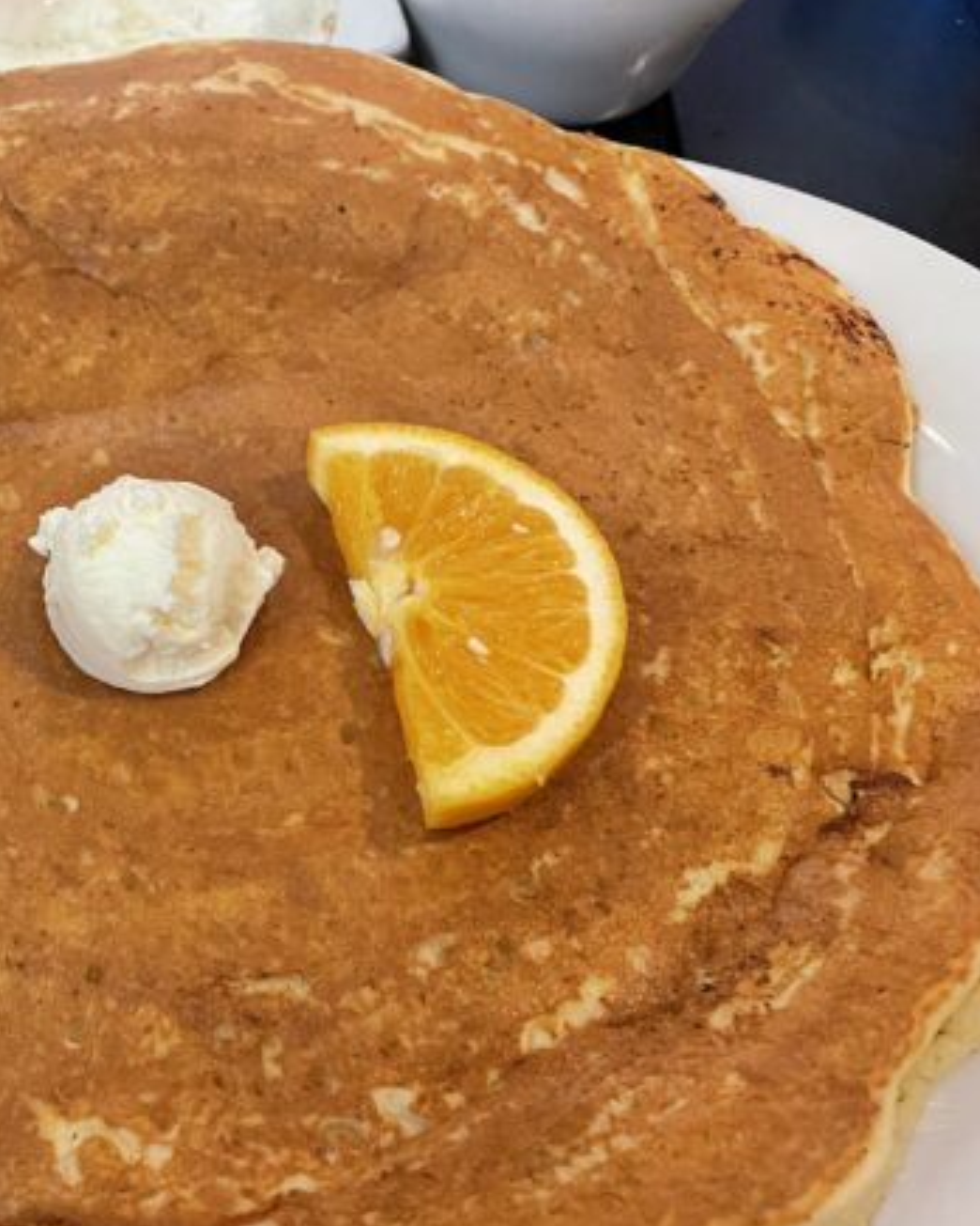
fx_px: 1523
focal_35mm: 42
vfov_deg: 43.7
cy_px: 510
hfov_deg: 33.8
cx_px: 104
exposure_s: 1/30
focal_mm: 4.2
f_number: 1.6
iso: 500
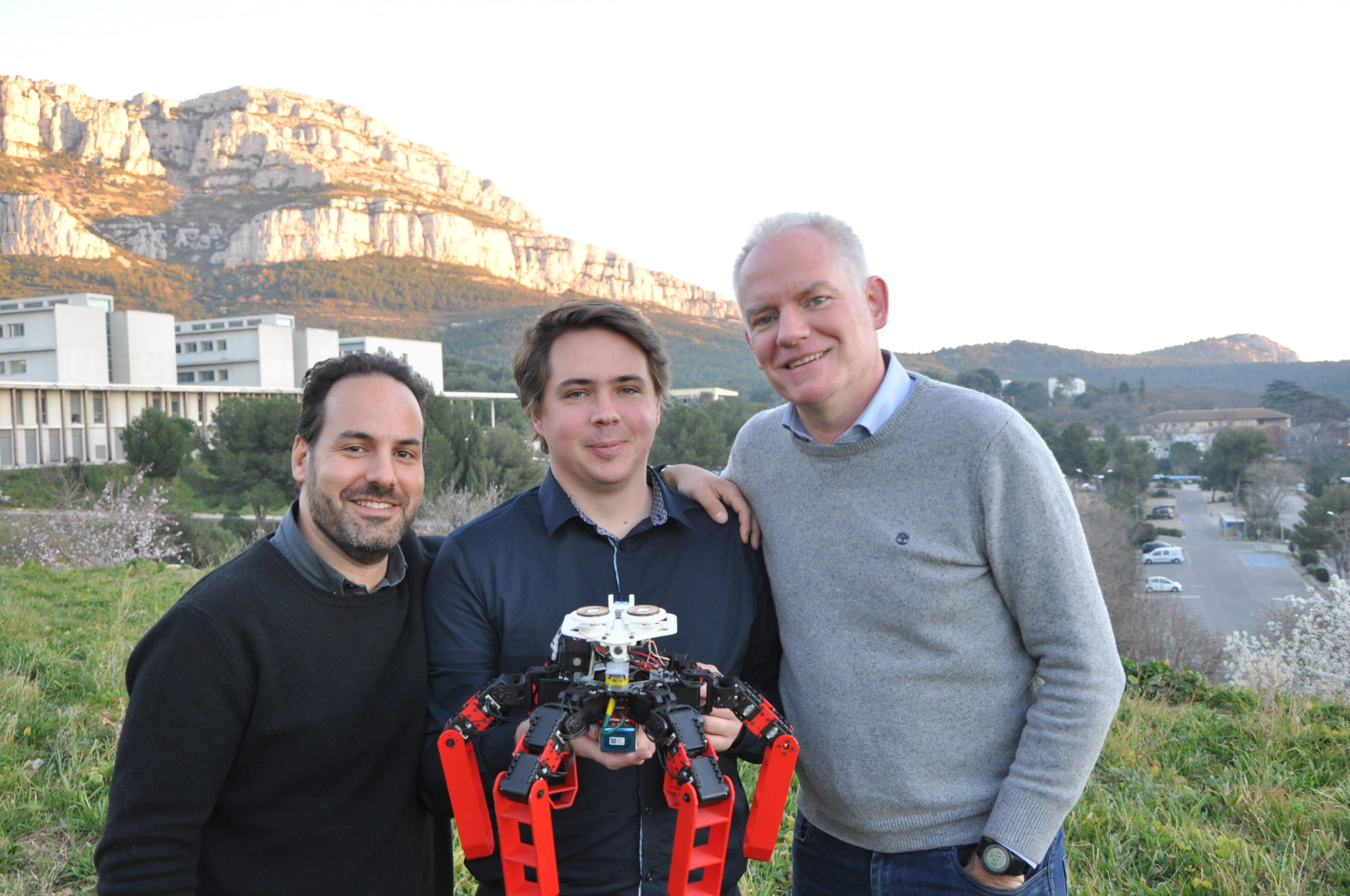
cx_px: 675
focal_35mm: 33
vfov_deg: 39.9
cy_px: 448
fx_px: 1236
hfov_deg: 57.3
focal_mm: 22
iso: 320
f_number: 7.1
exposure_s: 1/50
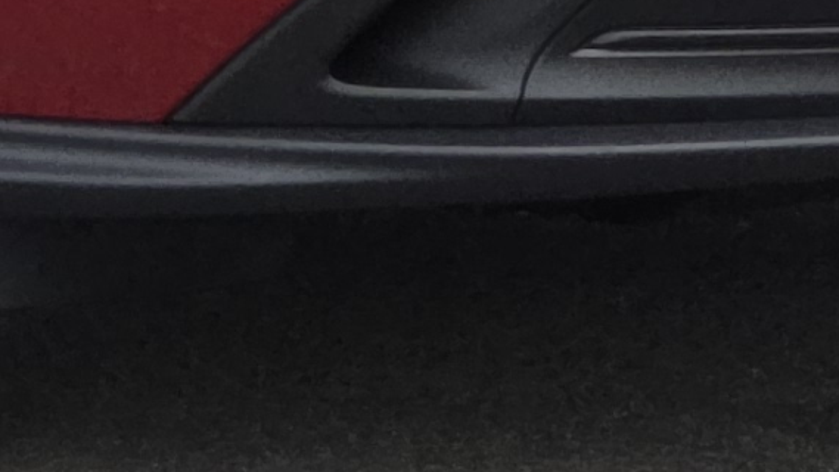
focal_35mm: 528
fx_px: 11746
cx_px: -308
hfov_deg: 4.1
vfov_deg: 2.3
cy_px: -559
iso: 50
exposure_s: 1/1663
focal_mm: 7.9
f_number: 2.4
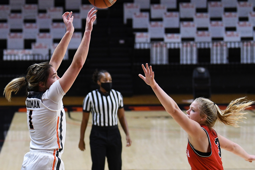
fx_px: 871
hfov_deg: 16.7
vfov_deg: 11.1
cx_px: 128
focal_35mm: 123
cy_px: 85
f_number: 2.8
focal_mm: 82
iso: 2500
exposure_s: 1/1250
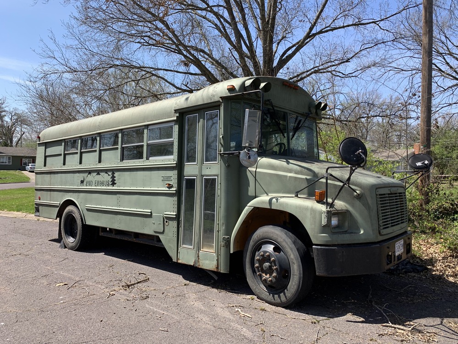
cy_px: 172
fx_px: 344
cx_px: 229
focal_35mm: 26
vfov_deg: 53.1
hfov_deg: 67.3
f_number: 1.8
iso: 25
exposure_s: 1/1387
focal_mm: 4.25
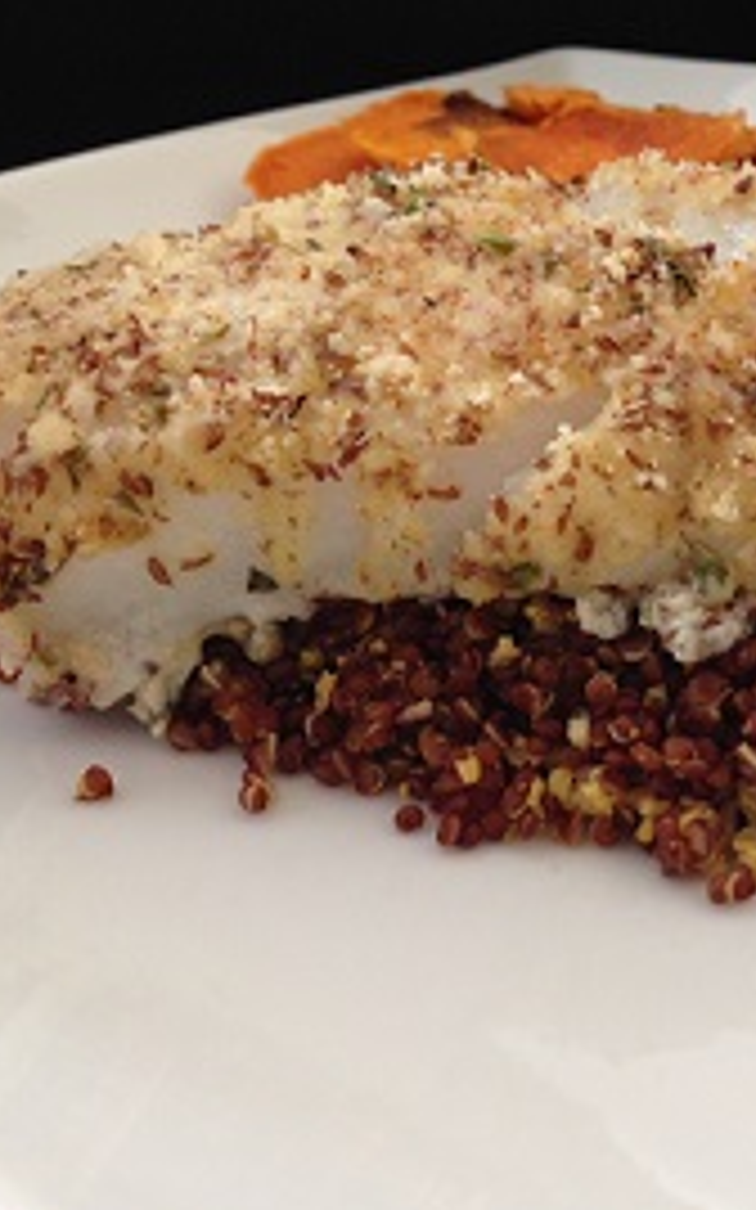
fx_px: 1583
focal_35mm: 48
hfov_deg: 26.0
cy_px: 605
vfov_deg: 41.8
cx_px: 673
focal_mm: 4.12
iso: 80
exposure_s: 1/20
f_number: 2.4
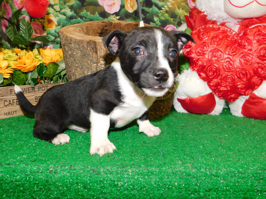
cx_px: 133
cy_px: 100
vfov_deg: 46.8
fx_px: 231
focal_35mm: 30
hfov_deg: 60.0
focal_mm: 5.3
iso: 200
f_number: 3.2
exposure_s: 1/30
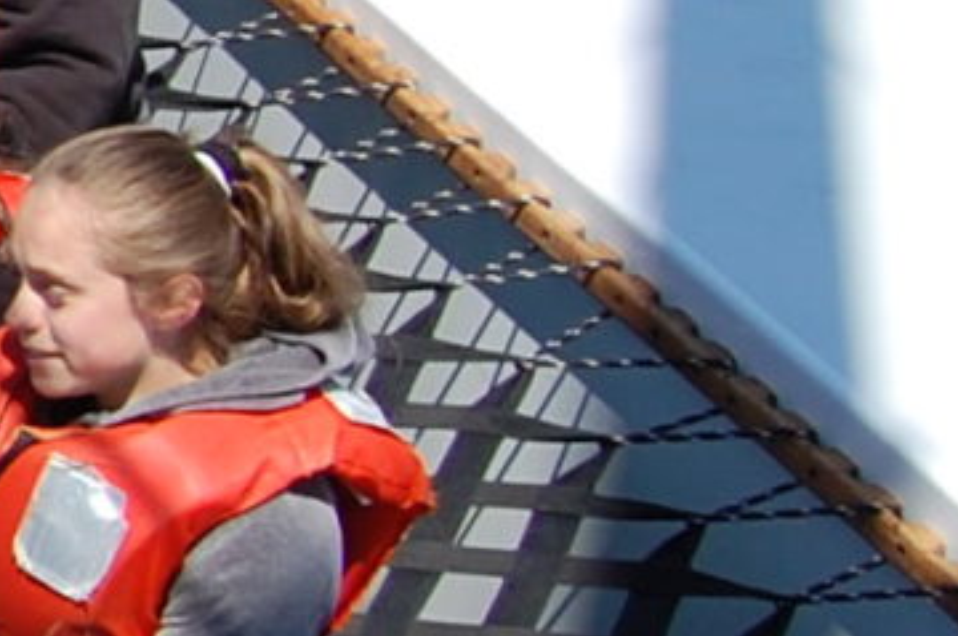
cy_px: -165
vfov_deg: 7.1
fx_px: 5102
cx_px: -1991
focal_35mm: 192
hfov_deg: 8.7
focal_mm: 18
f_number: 10
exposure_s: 1/320
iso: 200
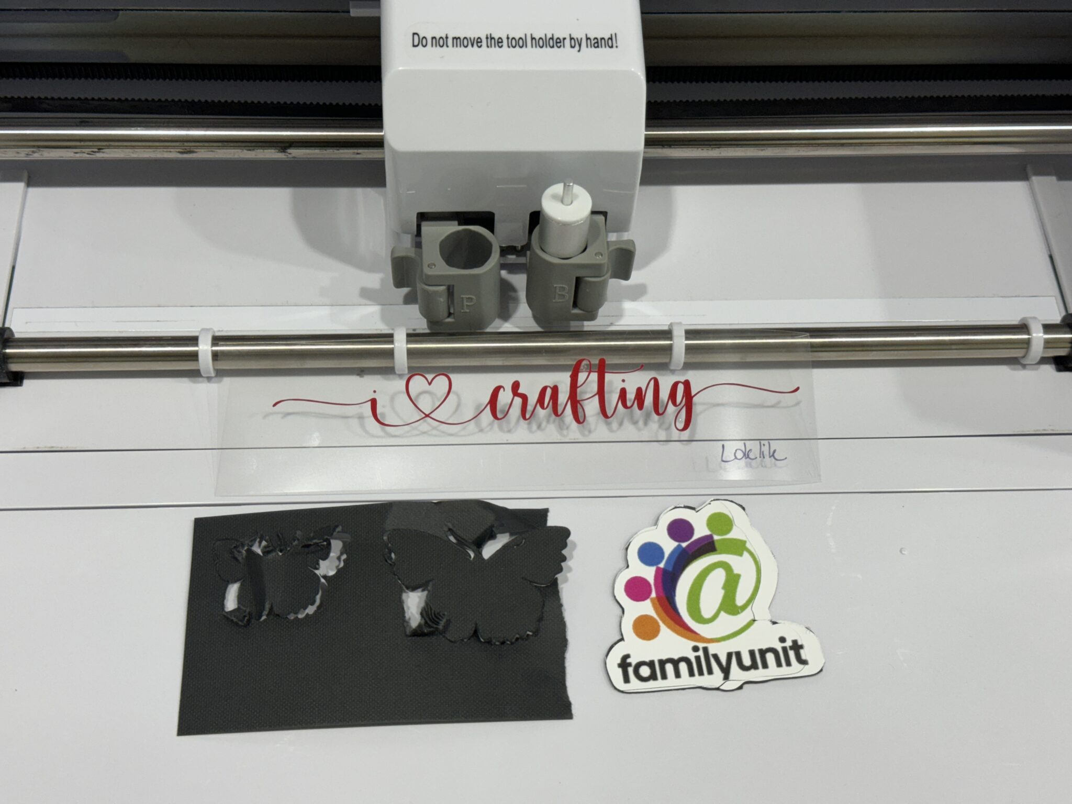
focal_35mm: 48
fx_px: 1486
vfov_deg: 30.3
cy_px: 402
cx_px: 536
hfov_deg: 39.7
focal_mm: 6.86
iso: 64
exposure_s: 1/120
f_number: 1.78
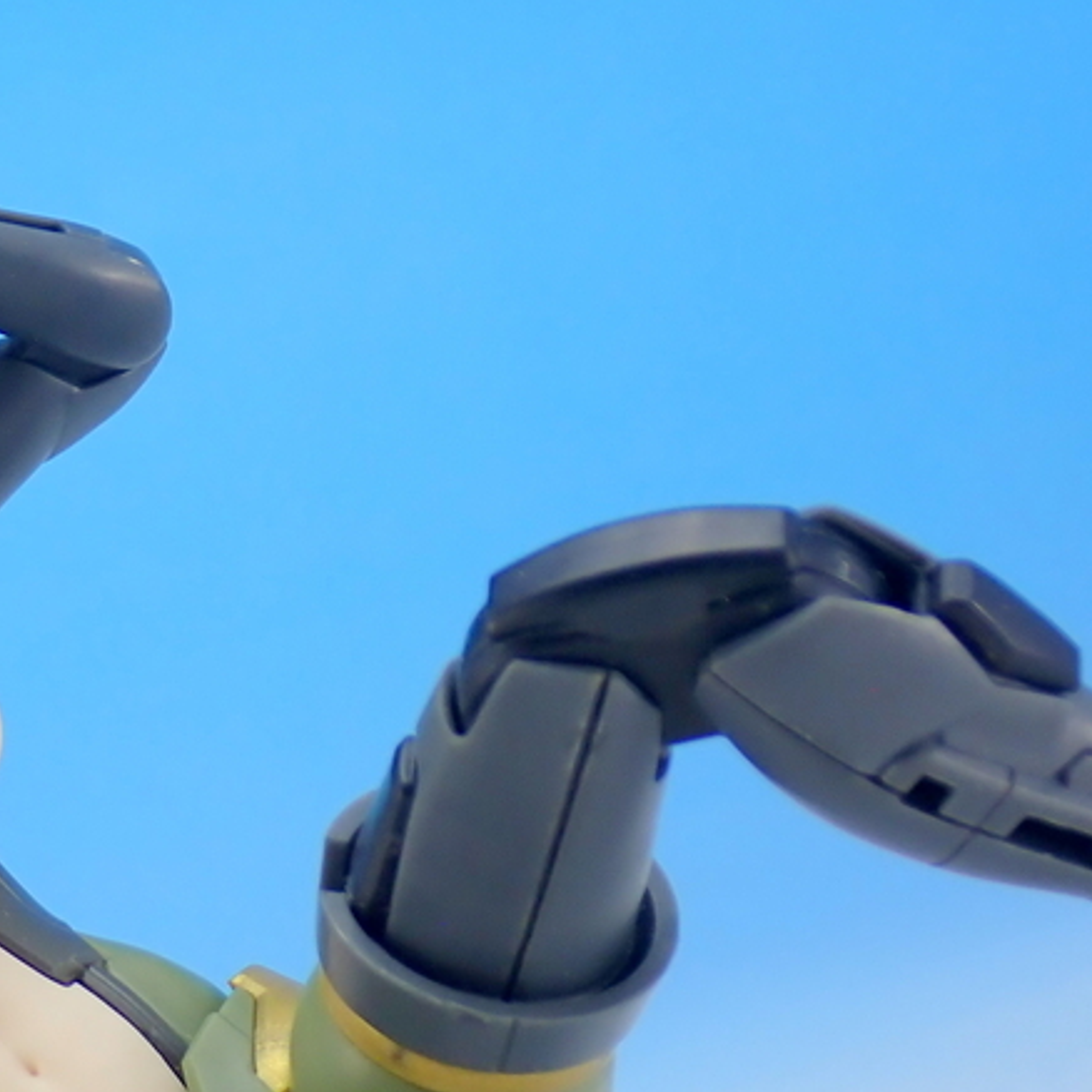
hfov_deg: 9.5
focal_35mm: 182
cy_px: 885
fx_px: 6496
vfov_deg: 9.6
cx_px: -67
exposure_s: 1/10
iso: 100
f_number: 4.5
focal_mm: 15.66
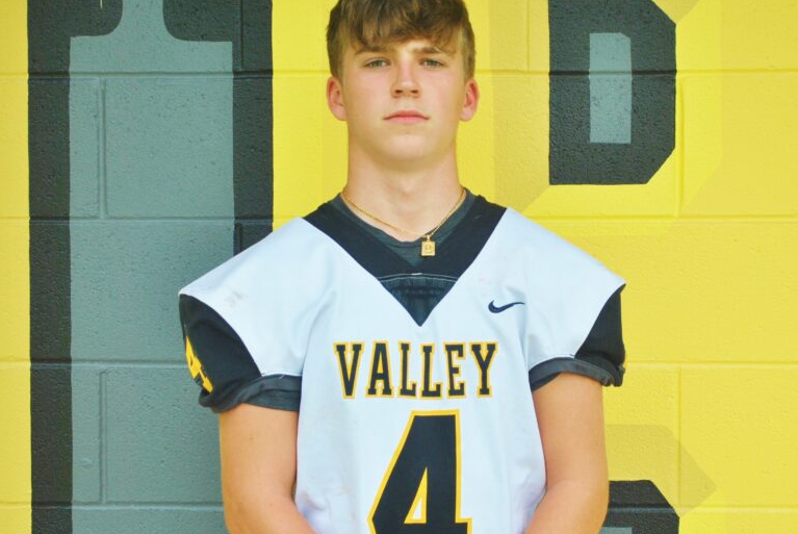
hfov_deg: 23.6
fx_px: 1908
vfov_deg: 15.9
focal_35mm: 86
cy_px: 353
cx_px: 446
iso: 200
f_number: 5.3
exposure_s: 1/500
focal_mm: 40
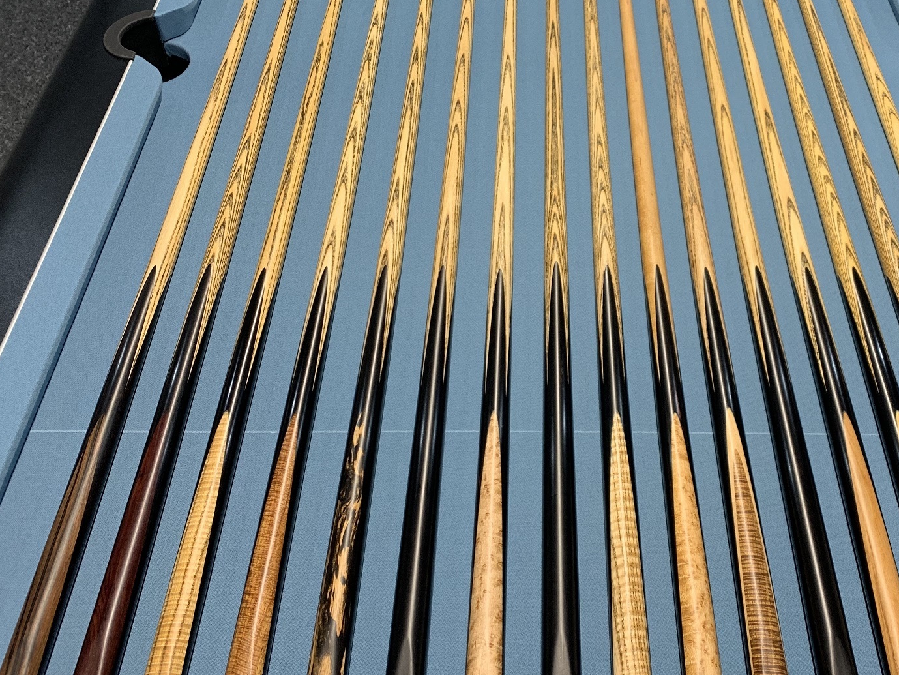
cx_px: 548
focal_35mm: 38
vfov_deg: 37.7
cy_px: 299
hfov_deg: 48.6
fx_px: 987
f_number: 1.8
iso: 80
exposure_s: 1/100
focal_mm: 4.25
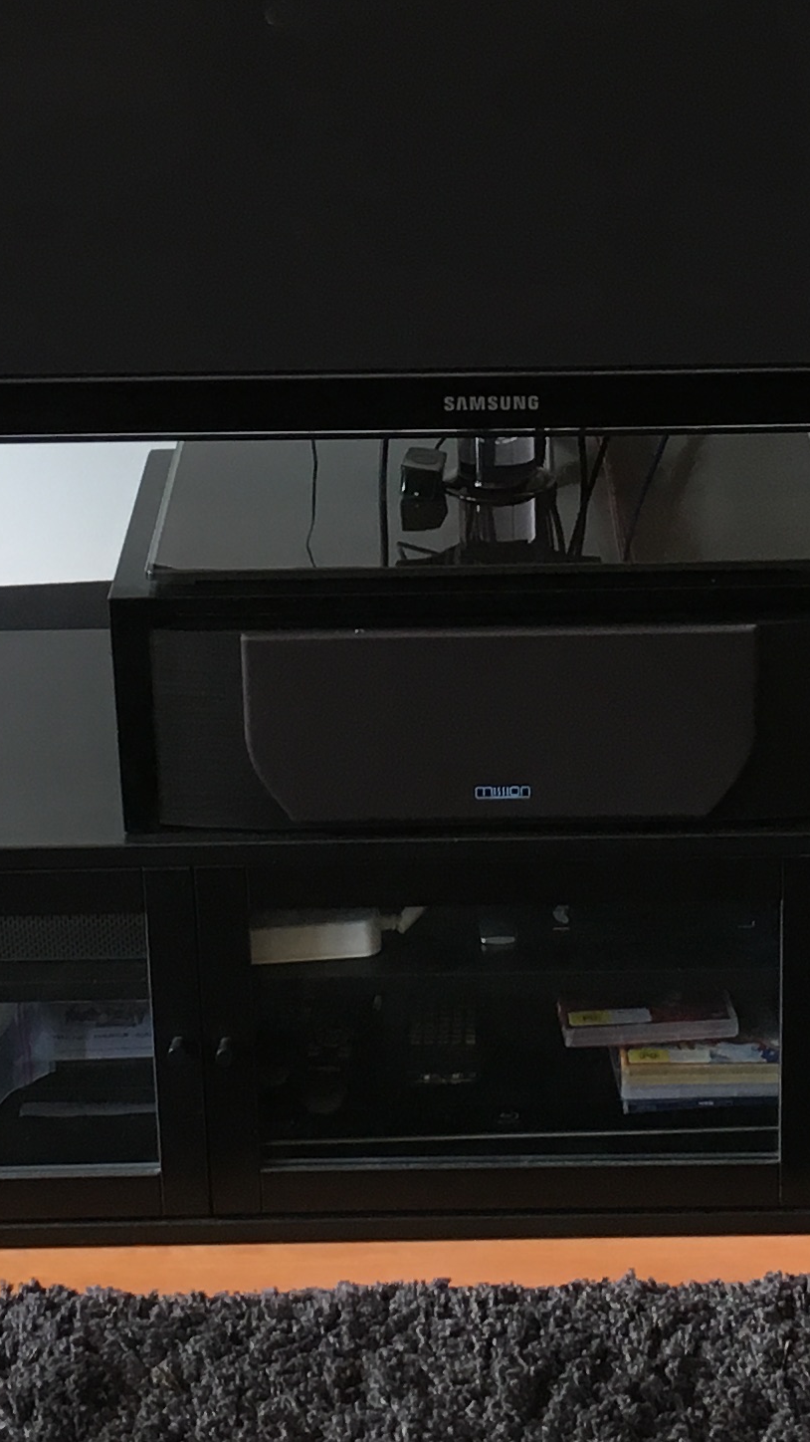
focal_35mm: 88
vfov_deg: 24.0
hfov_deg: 13.7
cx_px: 528
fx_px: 3362
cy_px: 416
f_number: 2.2
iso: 64
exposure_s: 1/33
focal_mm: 4.15
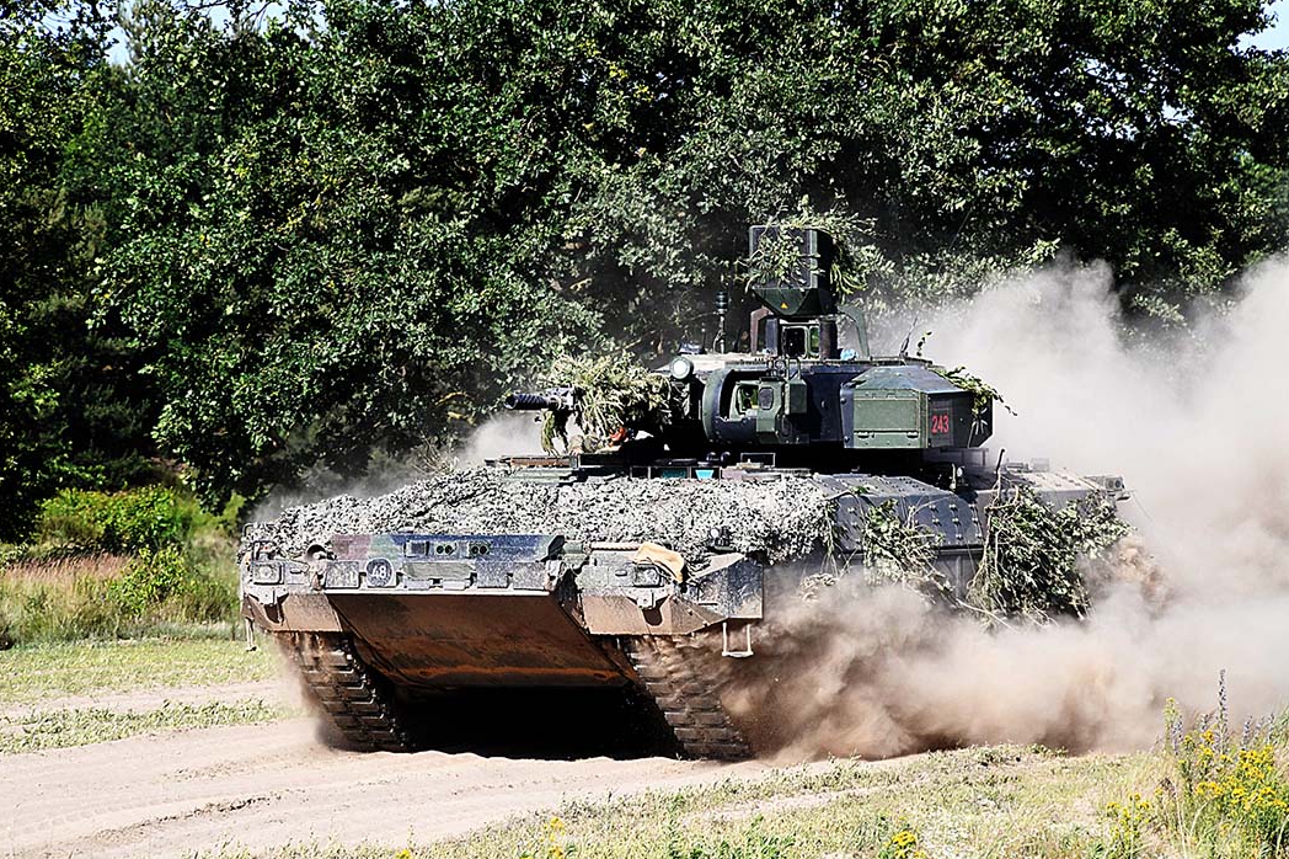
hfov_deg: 6.8
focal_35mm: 302
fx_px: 10809
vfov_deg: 4.5
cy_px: 428
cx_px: 643
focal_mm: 300
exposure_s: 1/400
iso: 1400
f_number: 20
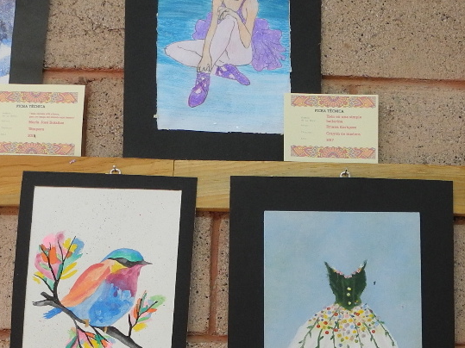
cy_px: 341
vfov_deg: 18.9
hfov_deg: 25.6
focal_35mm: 76
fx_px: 1021
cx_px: 279
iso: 280
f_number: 2.8
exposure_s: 1/30
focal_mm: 6.8
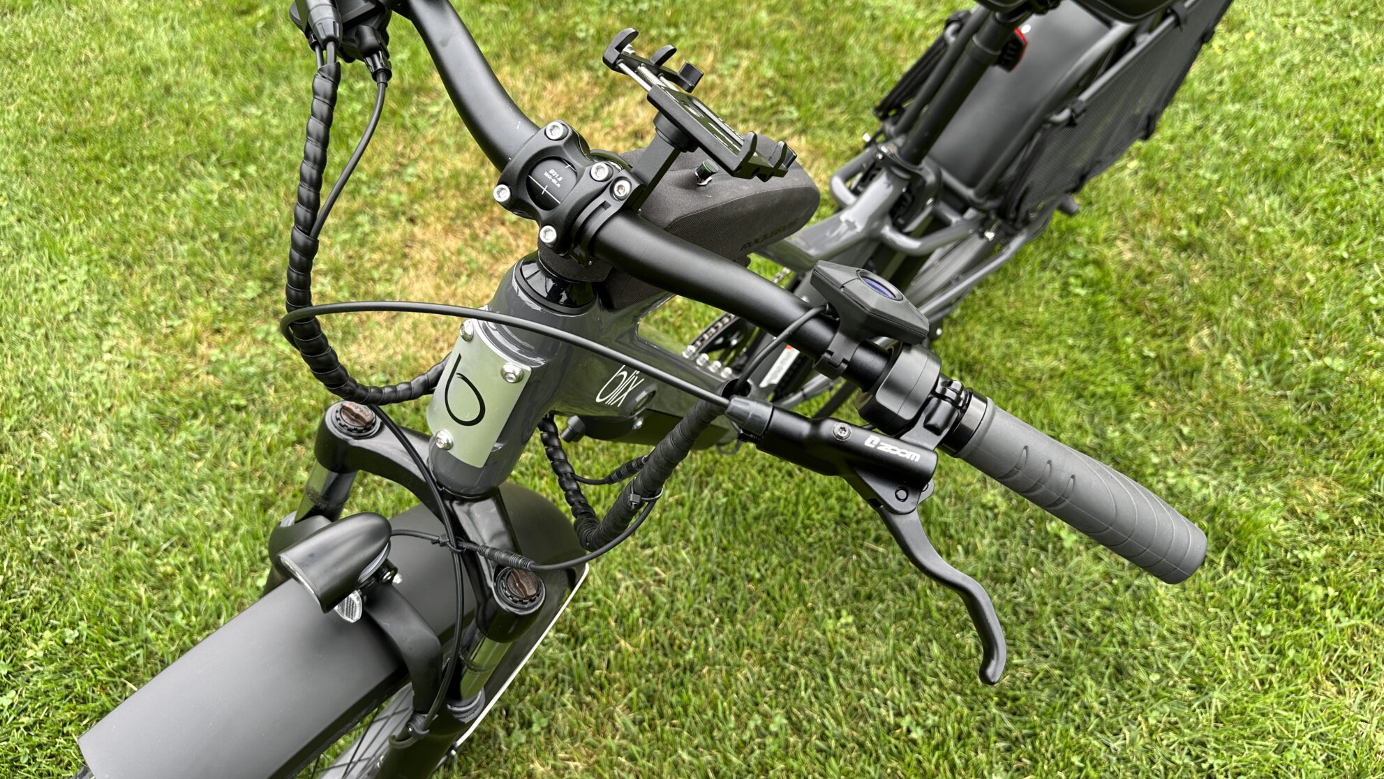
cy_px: 353
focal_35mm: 27
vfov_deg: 42.9
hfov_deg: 69.8
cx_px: 681
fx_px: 991
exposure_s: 1/144
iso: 64
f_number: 1.78
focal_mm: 6.86
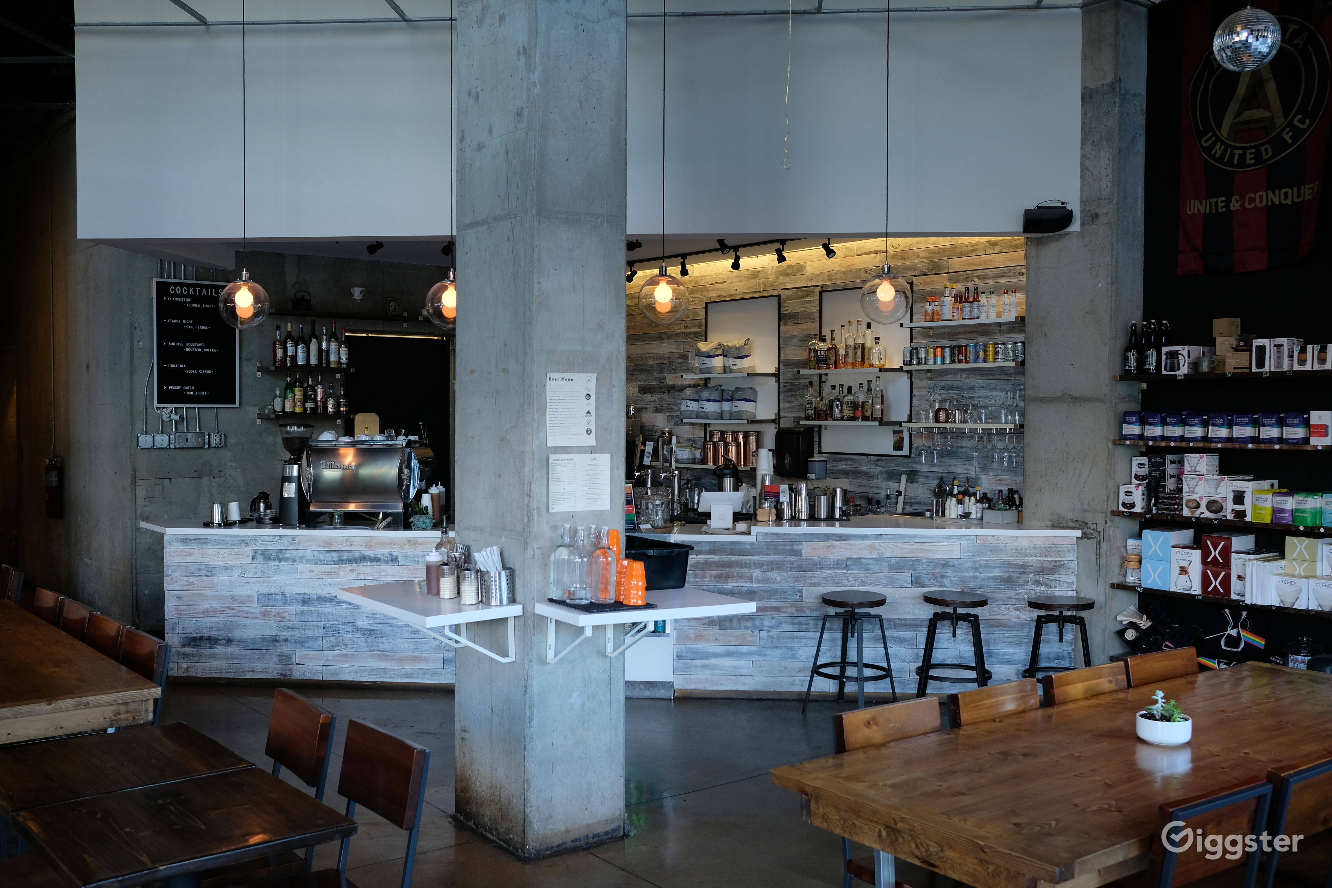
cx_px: 666
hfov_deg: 54.4
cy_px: 444
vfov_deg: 37.9
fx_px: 1295
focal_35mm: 35
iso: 640
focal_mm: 23
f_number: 4
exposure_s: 1/60
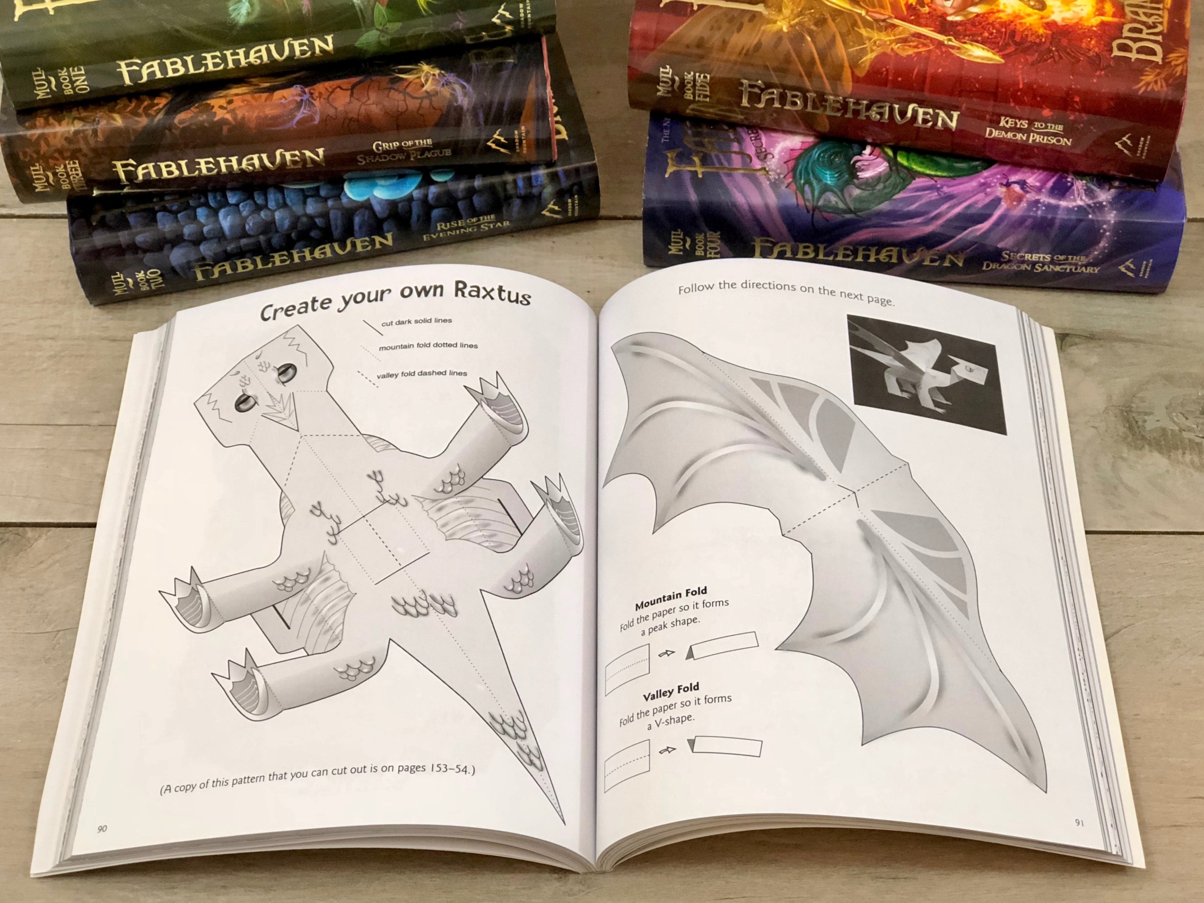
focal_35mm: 57
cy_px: 452
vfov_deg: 25.7
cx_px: 602
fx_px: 1983
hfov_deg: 33.8
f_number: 2.8
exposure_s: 1/120
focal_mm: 6.6
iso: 200
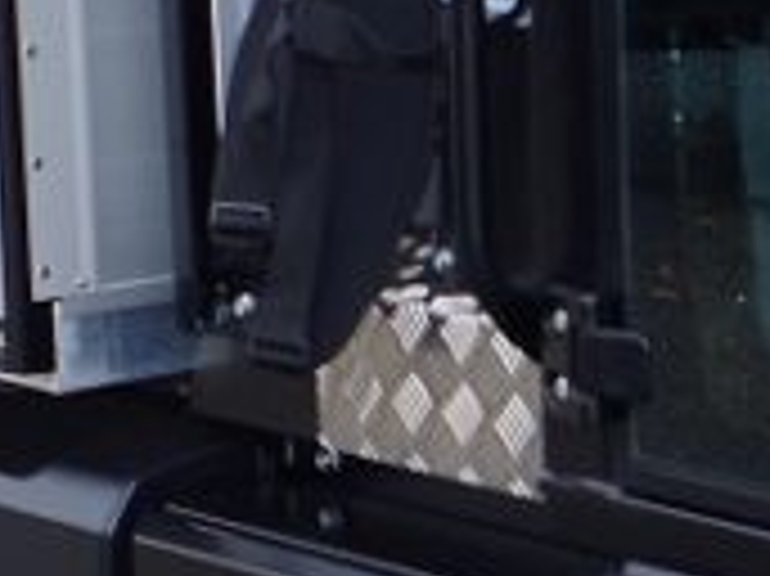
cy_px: 216
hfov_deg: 8.4
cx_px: 1000
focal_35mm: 233
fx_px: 5179
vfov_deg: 6.4
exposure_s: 1/180
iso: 200
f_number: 5.6
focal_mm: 18
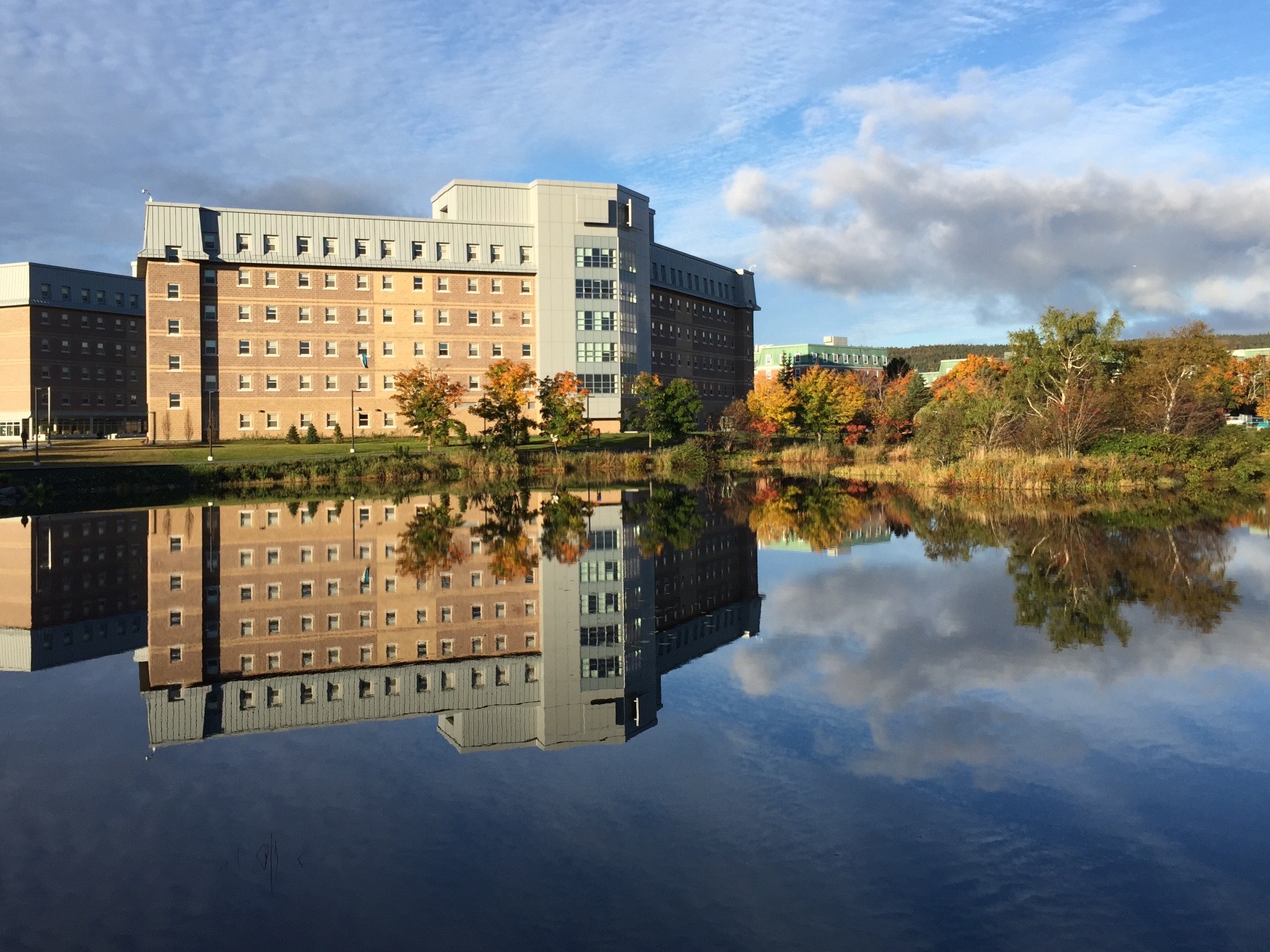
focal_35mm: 34
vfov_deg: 41.8
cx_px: 620
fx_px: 1247
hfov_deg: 54.0
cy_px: 435
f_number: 2.2
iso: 32
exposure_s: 1/1199
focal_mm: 4.15
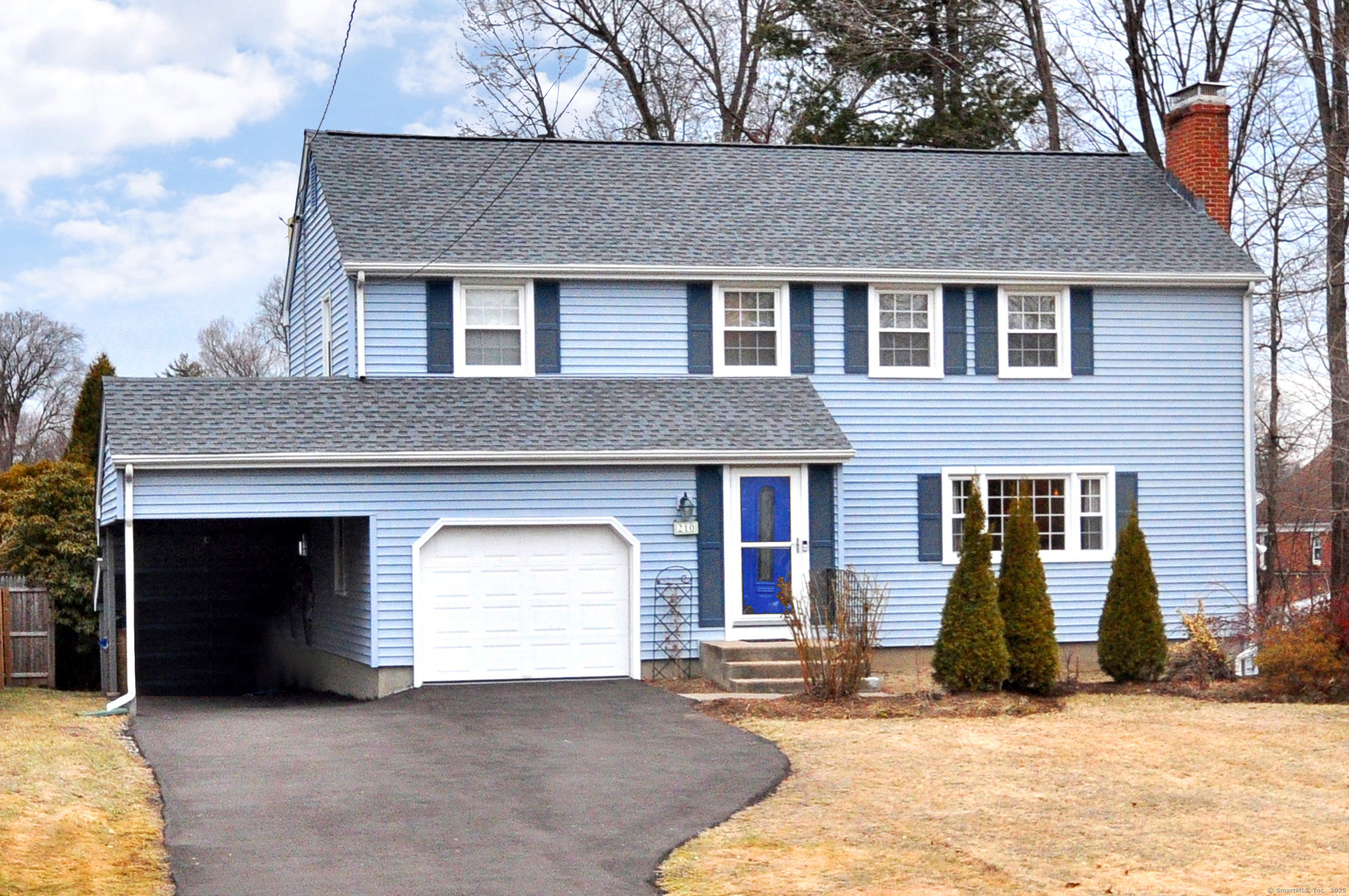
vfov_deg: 43.5
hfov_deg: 62.0
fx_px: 1123
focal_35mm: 30
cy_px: 448
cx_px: 674
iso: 800
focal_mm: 20
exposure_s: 1/320
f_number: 8
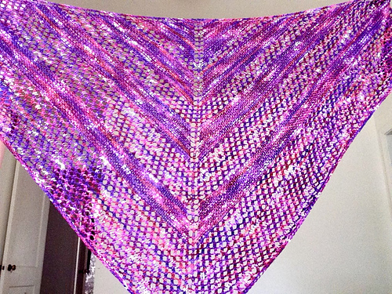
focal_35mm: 35
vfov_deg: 40.7
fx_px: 396
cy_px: 147
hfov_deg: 52.6
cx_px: 196
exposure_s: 1/30
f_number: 2.4
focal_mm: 2.18
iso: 125
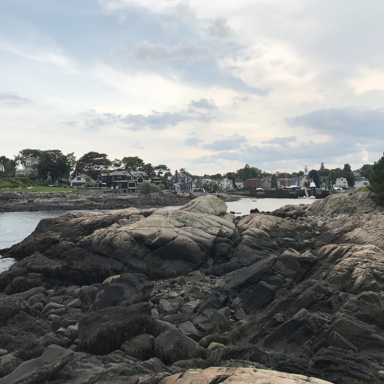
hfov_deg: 48.4
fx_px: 427
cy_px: 187
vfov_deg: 48.4
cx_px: 201
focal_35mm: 34
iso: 20
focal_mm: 3.99
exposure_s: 1/2179
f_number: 1.8
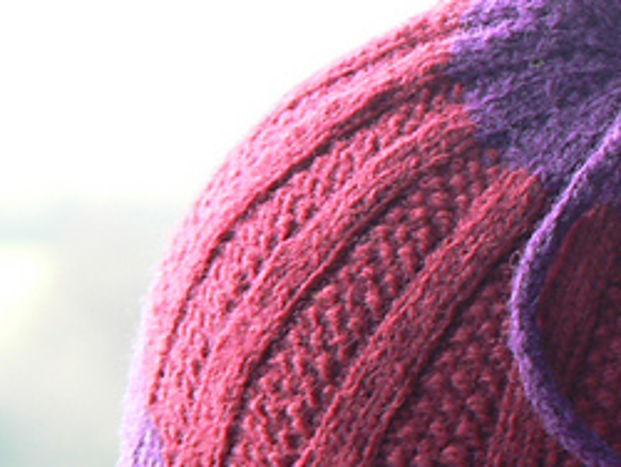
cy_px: 348
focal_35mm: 465
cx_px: 611
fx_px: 8350
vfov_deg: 3.2
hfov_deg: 4.3
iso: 80
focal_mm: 30.4
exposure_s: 1/80
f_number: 3.3
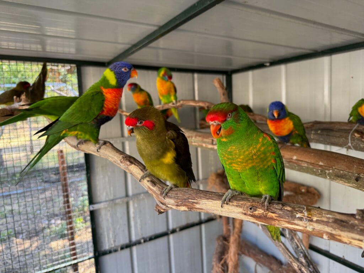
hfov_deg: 71.6
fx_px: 252
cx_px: 182
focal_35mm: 24
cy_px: 136
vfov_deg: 56.8
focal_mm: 6.76
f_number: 1.78
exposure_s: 1/121
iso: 160
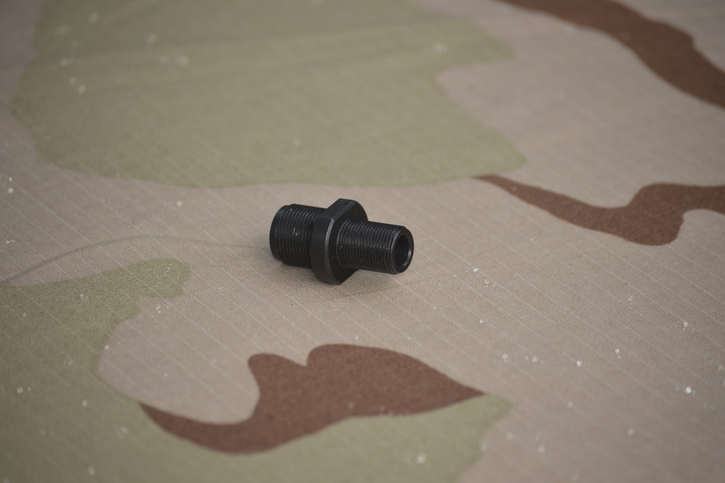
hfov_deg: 11.7
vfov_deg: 7.8
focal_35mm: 175
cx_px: 363
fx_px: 3524
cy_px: 242
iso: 100
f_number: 5
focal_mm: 116
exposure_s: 1/200
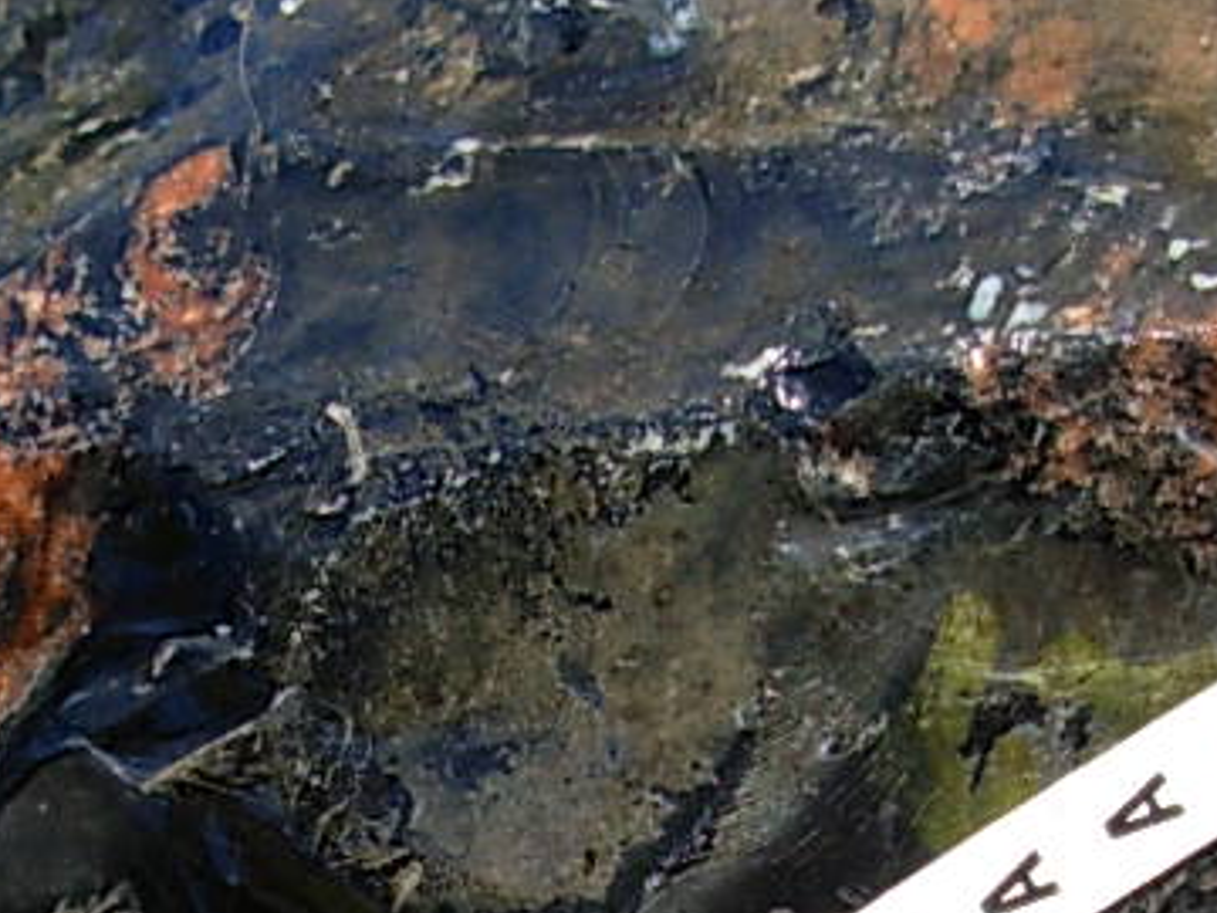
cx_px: 605
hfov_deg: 18.2
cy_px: 994
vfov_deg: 13.4
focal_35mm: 108
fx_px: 3797
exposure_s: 1/456
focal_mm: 6.3
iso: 50
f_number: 2.9
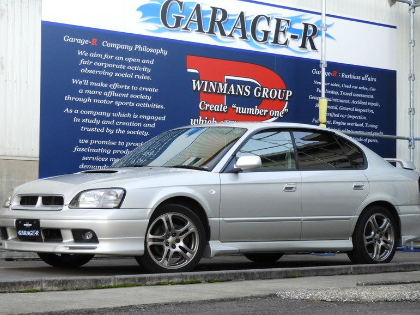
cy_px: 157
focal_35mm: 109
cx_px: 209
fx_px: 1322
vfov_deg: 13.6
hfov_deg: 18.0
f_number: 4.8
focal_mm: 18.8
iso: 280
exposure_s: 1/60
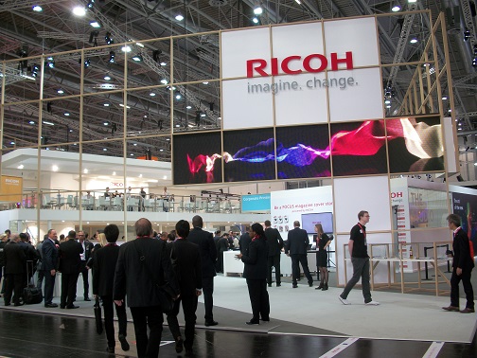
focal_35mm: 35
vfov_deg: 40.7
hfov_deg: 52.6
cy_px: 179
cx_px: 238
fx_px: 482
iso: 80
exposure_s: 1/40
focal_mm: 6.3
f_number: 3.1
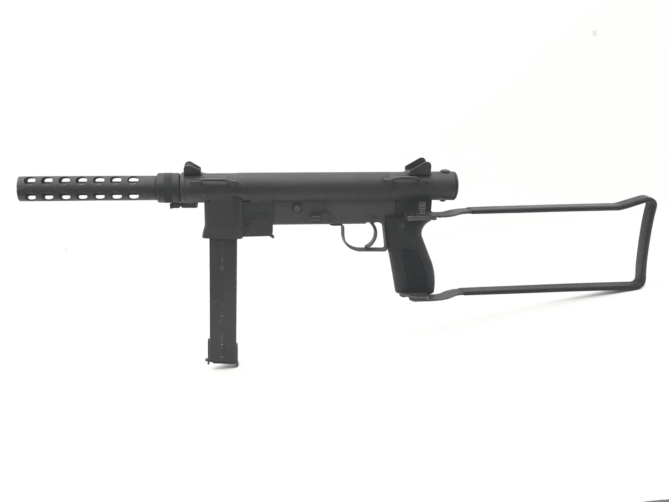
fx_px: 541
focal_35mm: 28
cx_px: 334
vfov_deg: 49.7
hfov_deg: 63.4
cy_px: 251
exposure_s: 1/30
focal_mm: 3.99
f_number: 1.8
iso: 25
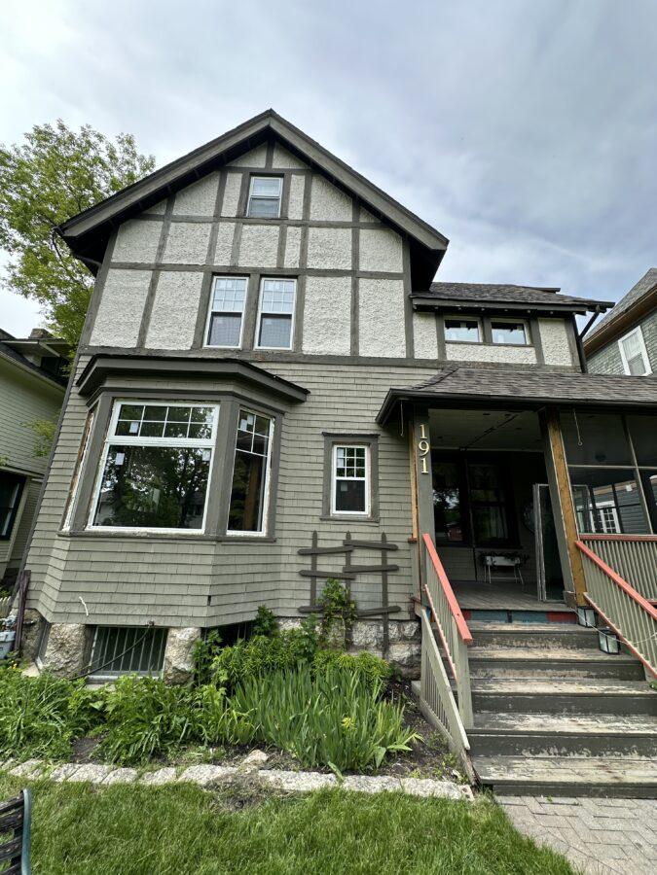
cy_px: 438
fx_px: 354
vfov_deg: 102.1
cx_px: 328
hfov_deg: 85.7
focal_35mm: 14
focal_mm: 2.22
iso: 40
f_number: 2.2
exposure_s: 1/537
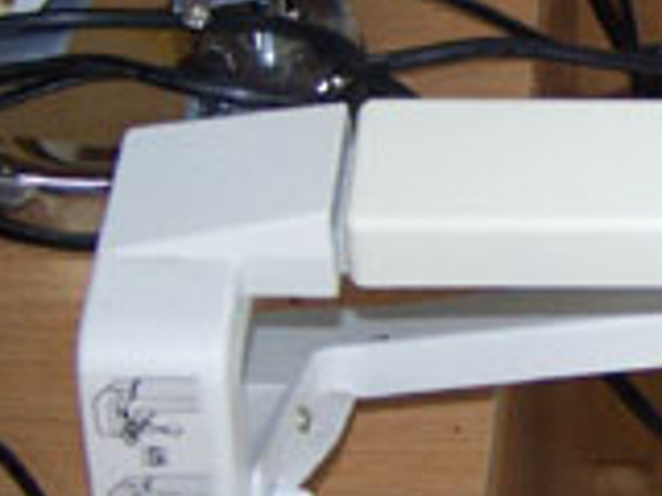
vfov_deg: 11.5
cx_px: 950
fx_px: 2467
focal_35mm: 129
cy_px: 234
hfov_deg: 14.4
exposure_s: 1/60
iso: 140
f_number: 2.8
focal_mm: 6.3
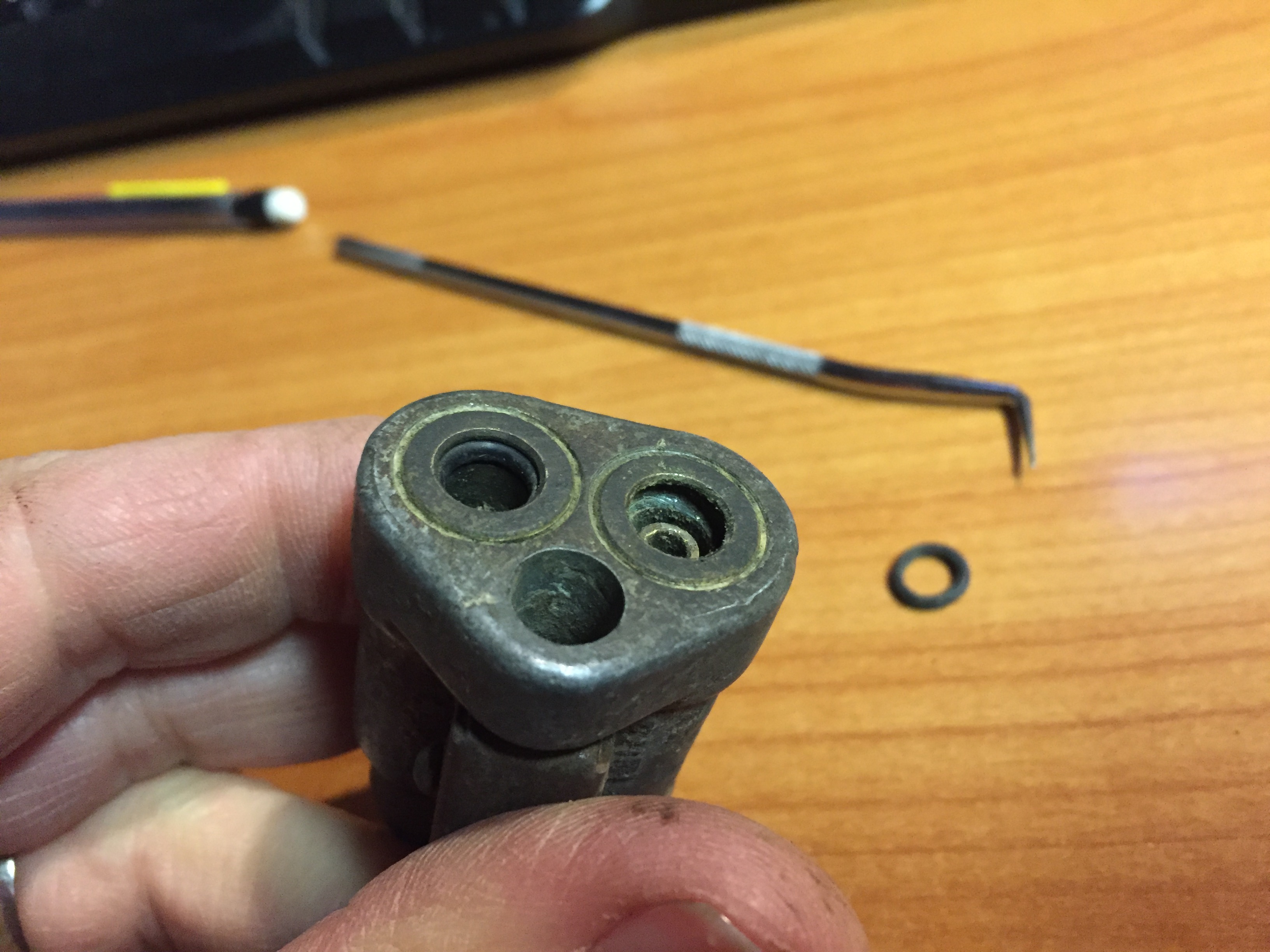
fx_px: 1064
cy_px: 476
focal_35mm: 29
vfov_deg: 48.2
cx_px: 635
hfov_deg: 61.7
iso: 320
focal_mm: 4.15
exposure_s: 1/15
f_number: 2.2
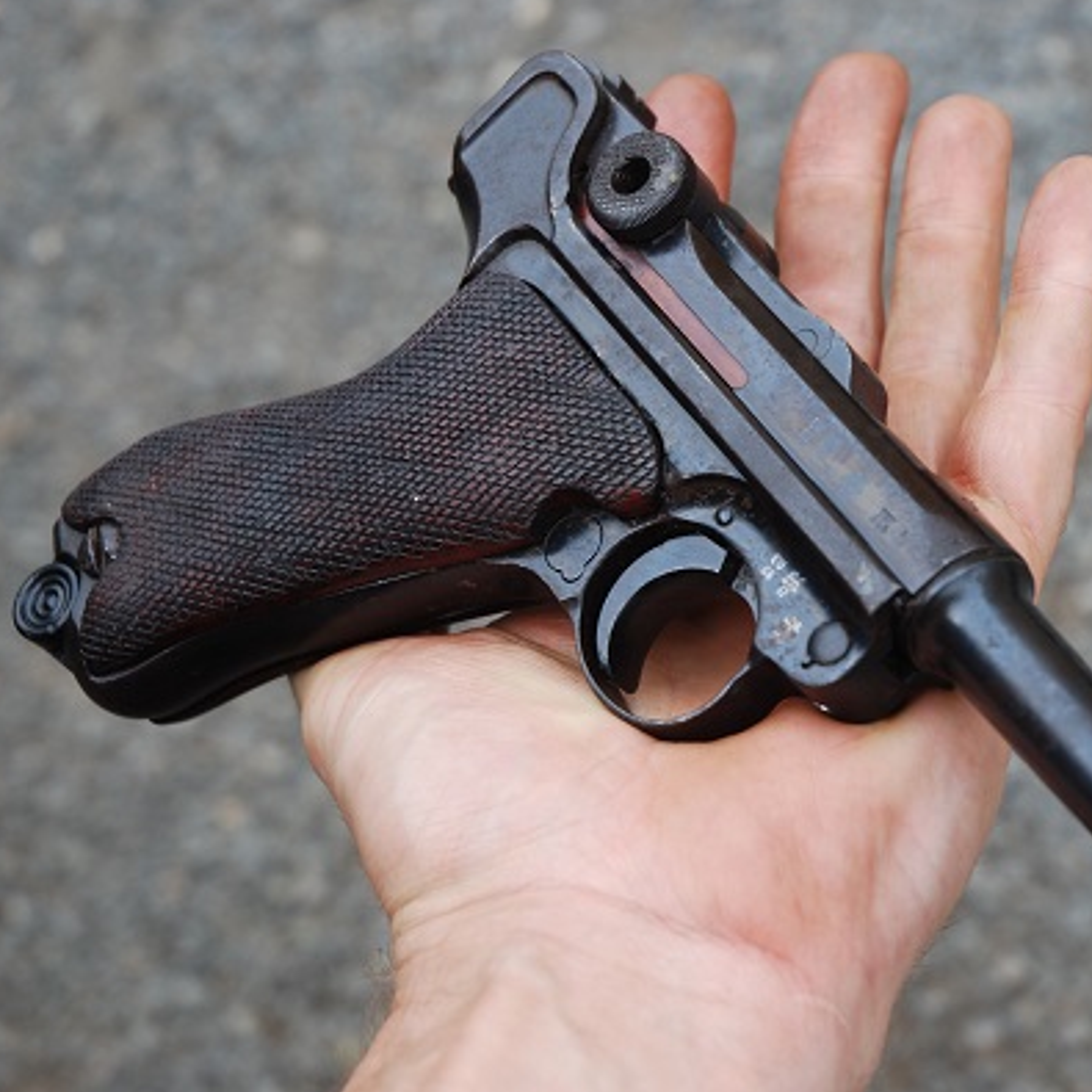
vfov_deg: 18.7
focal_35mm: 93
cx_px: 658
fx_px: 3319
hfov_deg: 18.7
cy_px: 540
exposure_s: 1/125
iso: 110
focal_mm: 48
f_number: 5.6
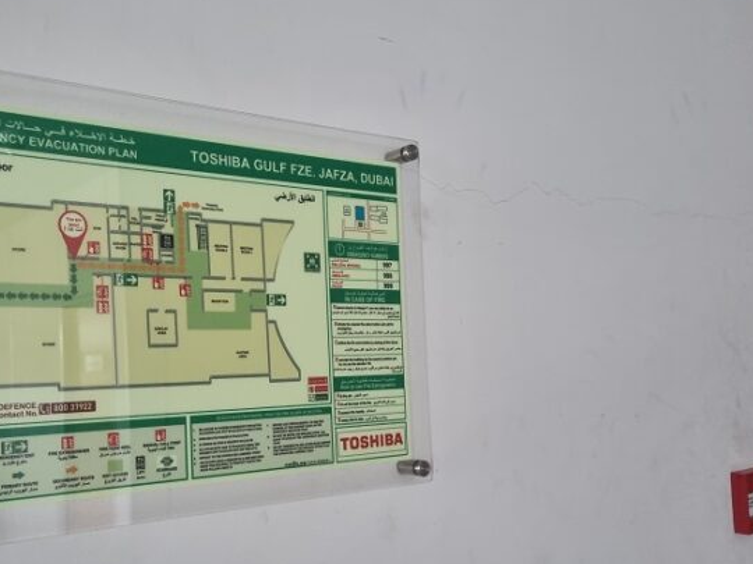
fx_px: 805
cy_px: 336
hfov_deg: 49.8
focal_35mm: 37
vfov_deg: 38.5
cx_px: 300
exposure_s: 1/50
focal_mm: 5.4
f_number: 1.8
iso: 500
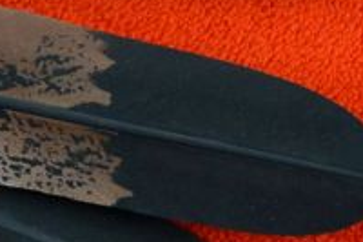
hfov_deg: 6.6
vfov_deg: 4.4
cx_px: 203
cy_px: -14
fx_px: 3153
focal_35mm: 313
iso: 500
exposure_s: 1/60
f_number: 5
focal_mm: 34
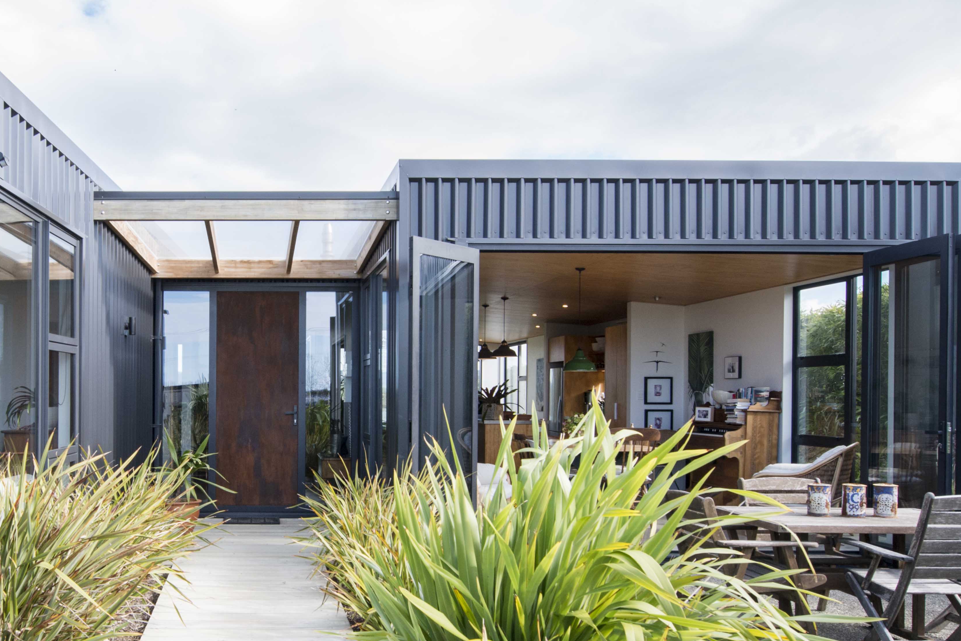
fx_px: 828
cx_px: 233
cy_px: 400
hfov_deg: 57.1
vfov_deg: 42.0
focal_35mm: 31
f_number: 9
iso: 400
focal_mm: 14
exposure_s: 1/160
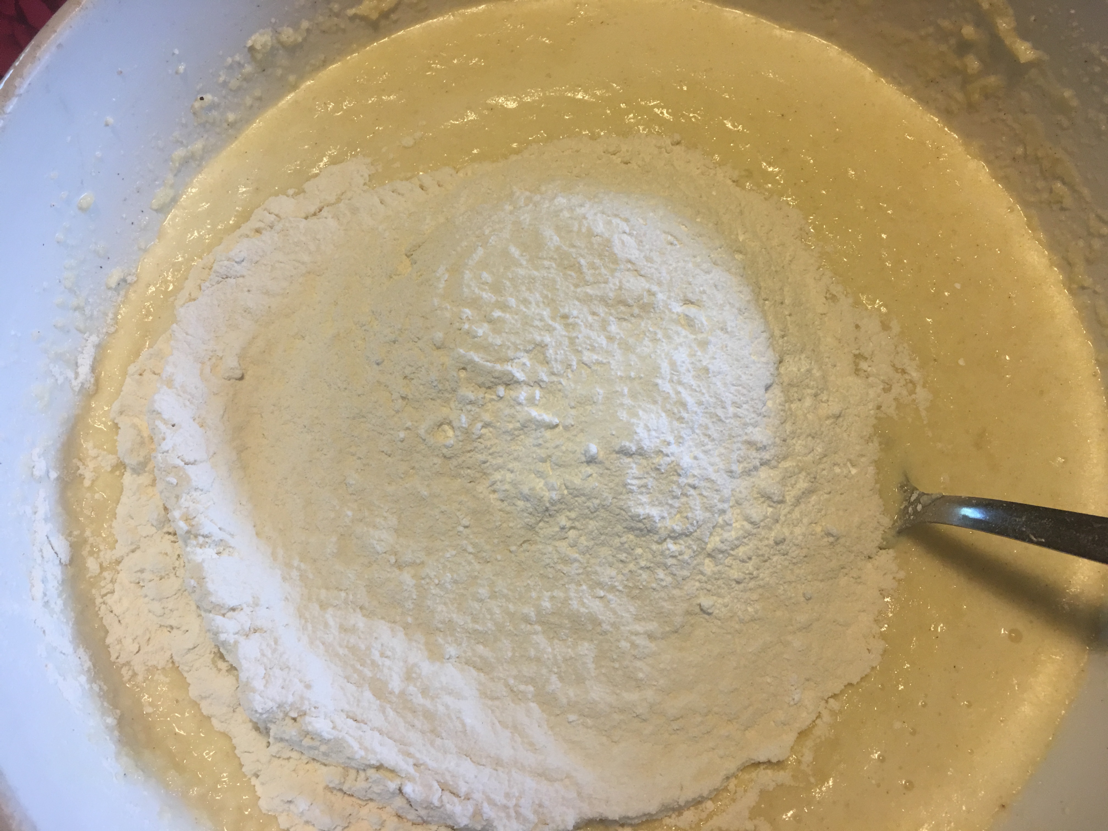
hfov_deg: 61.7
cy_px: 416
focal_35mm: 29
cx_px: 554
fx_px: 928
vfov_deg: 48.2
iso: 50
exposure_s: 1/33
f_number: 2.2
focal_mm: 4.15
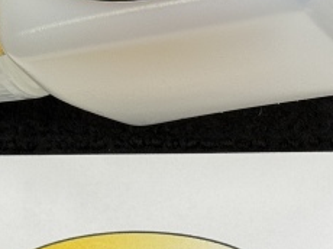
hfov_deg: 11.8
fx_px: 1605
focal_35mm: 167
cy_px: 242
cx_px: 250
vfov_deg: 8.8
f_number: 1.78
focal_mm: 6.76
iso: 64
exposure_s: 1/50
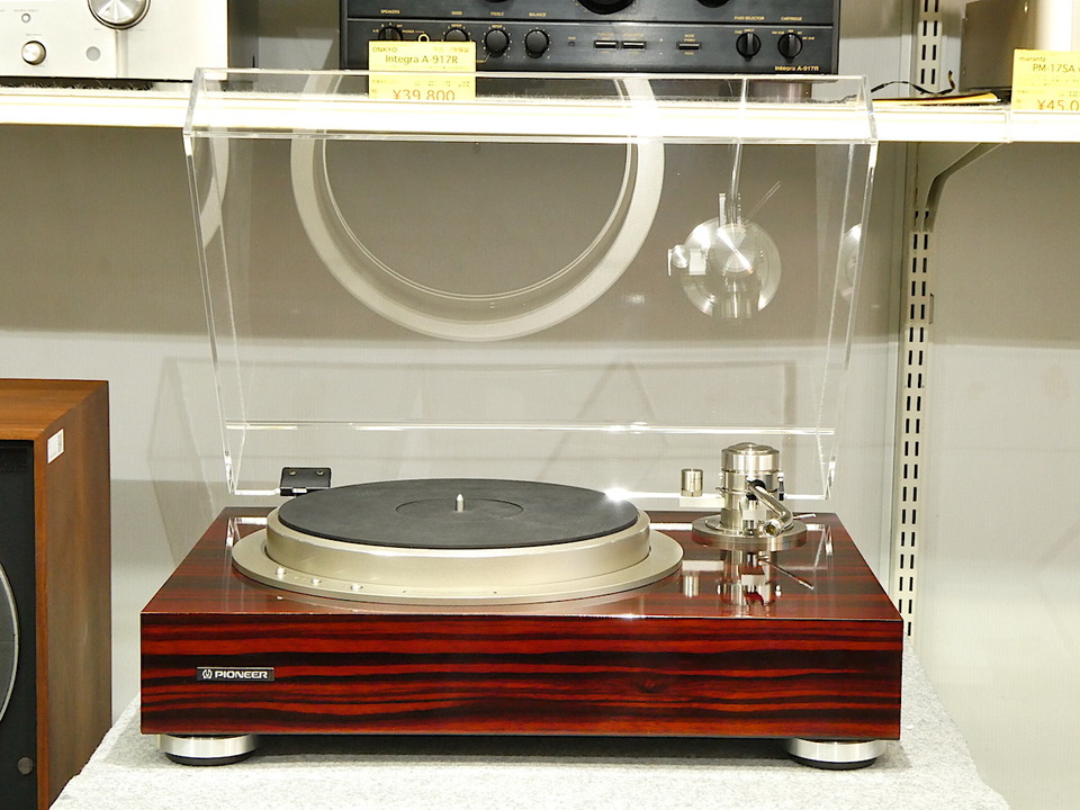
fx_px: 2184
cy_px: 405
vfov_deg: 21.0
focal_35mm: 70
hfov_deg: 27.8
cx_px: 540
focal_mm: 12.5
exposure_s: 1/3.2
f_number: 7.1
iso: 400
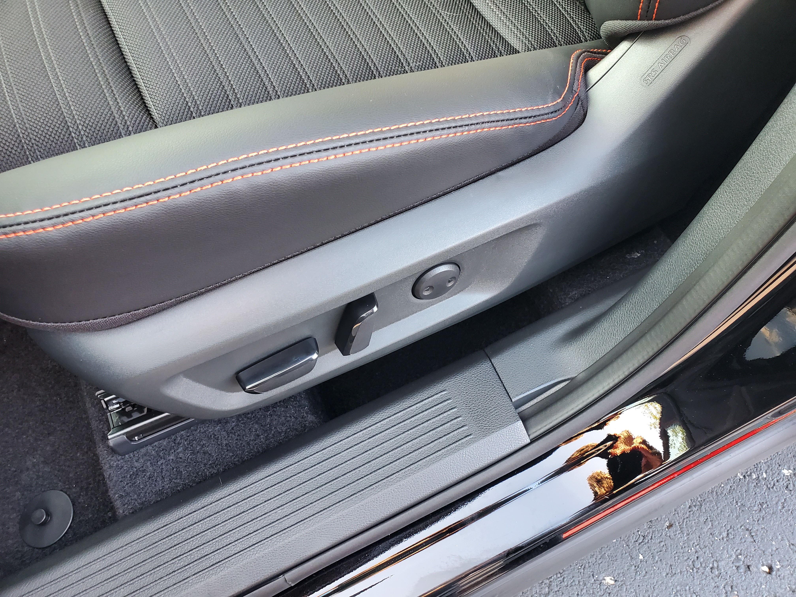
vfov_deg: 53.1
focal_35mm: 26
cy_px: 298
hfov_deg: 67.3
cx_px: 398
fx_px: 598
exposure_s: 1/60
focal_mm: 4.3
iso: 200
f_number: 2.4
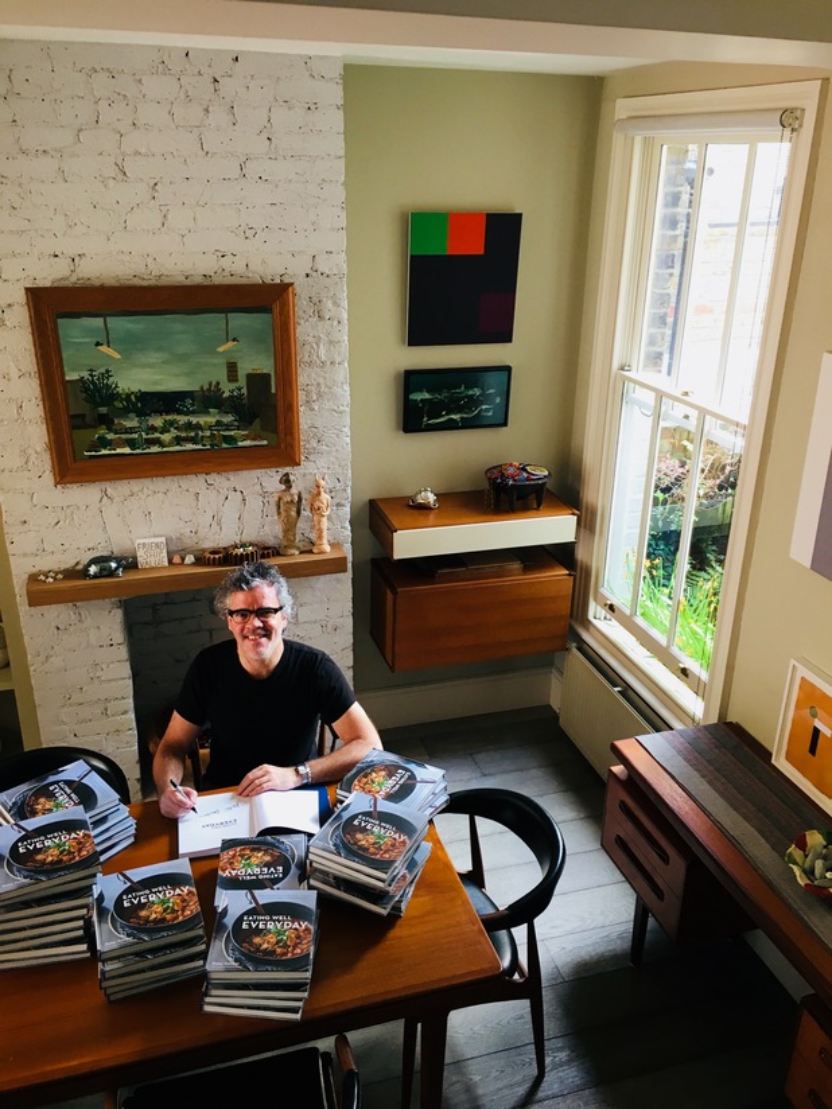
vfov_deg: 61.7
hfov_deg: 48.2
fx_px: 929
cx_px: 416
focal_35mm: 29
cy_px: 554
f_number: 2.2
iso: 100
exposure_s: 1/33
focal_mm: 4.15
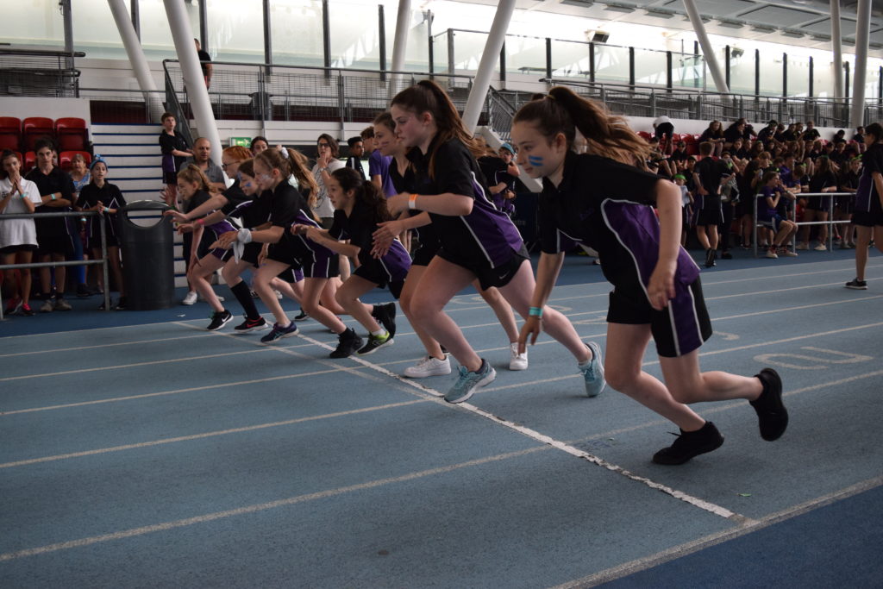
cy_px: 294
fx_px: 736
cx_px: 442
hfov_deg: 61.9
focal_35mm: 30
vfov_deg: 43.6
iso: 1400
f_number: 3.8
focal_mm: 20
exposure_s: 1/500
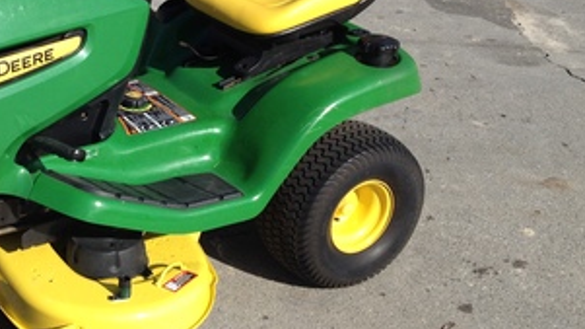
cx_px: 107
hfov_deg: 29.8
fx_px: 1070
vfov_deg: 17.5
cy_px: 154
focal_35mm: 69
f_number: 2.4
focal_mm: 4.28
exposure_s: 1/1623
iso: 50
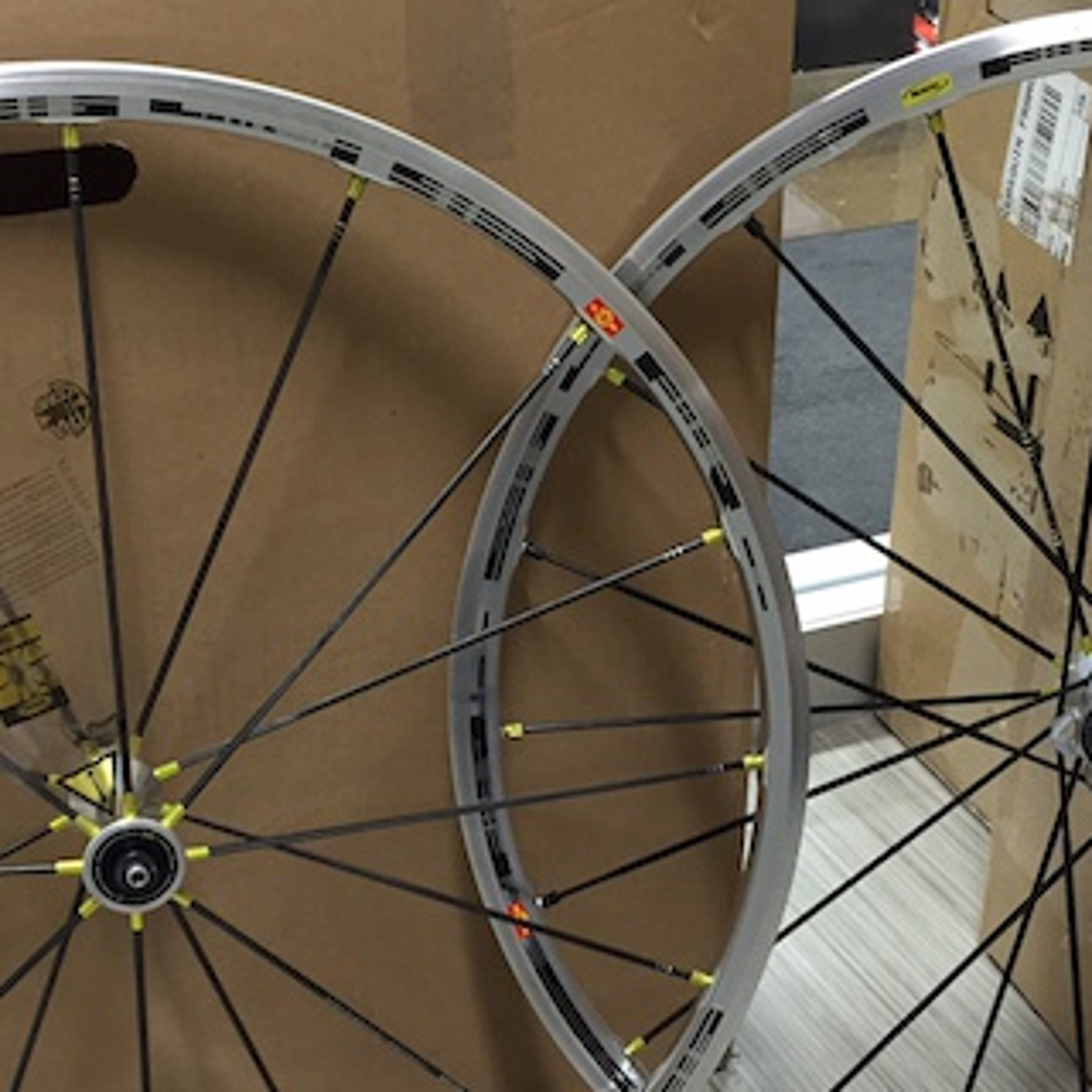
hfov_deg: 26.9
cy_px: 829
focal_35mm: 64
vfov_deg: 26.5
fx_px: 2284
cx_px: 587
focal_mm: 4.15
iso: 125
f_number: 2.2
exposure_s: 1/30
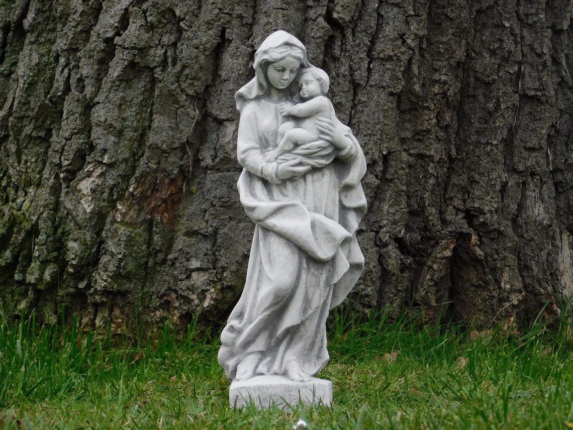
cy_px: 215
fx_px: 4867
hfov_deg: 6.7
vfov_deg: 5.1
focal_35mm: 294
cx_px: 286
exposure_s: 1/60
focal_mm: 52.2
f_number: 5.7
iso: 200
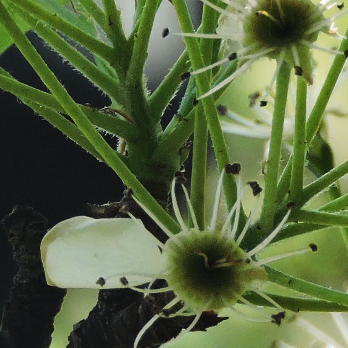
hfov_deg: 1.4
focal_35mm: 1212
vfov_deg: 1.4
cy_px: 135
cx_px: 141
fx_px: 13785
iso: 100
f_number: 5.5
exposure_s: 1/200
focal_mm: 44.8
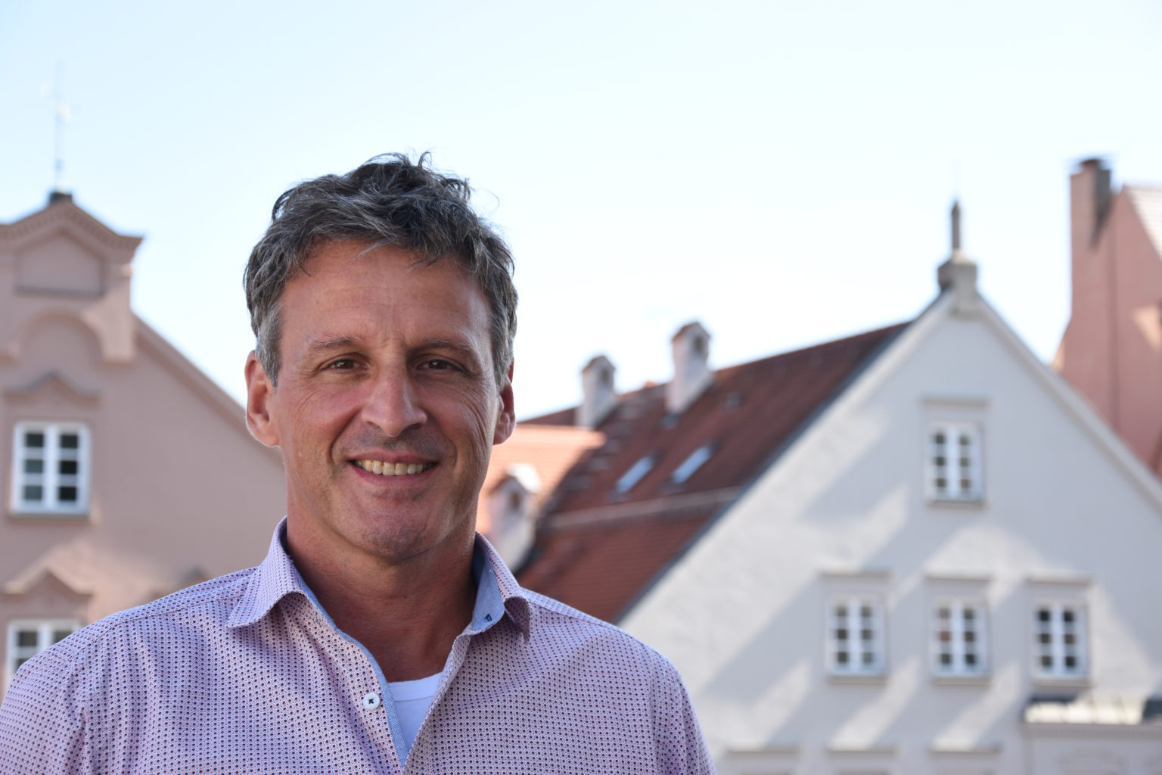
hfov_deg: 26.0
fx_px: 2517
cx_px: 581
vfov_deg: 17.5
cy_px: 388
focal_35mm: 78
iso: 200
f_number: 5
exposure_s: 1/250
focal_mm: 52
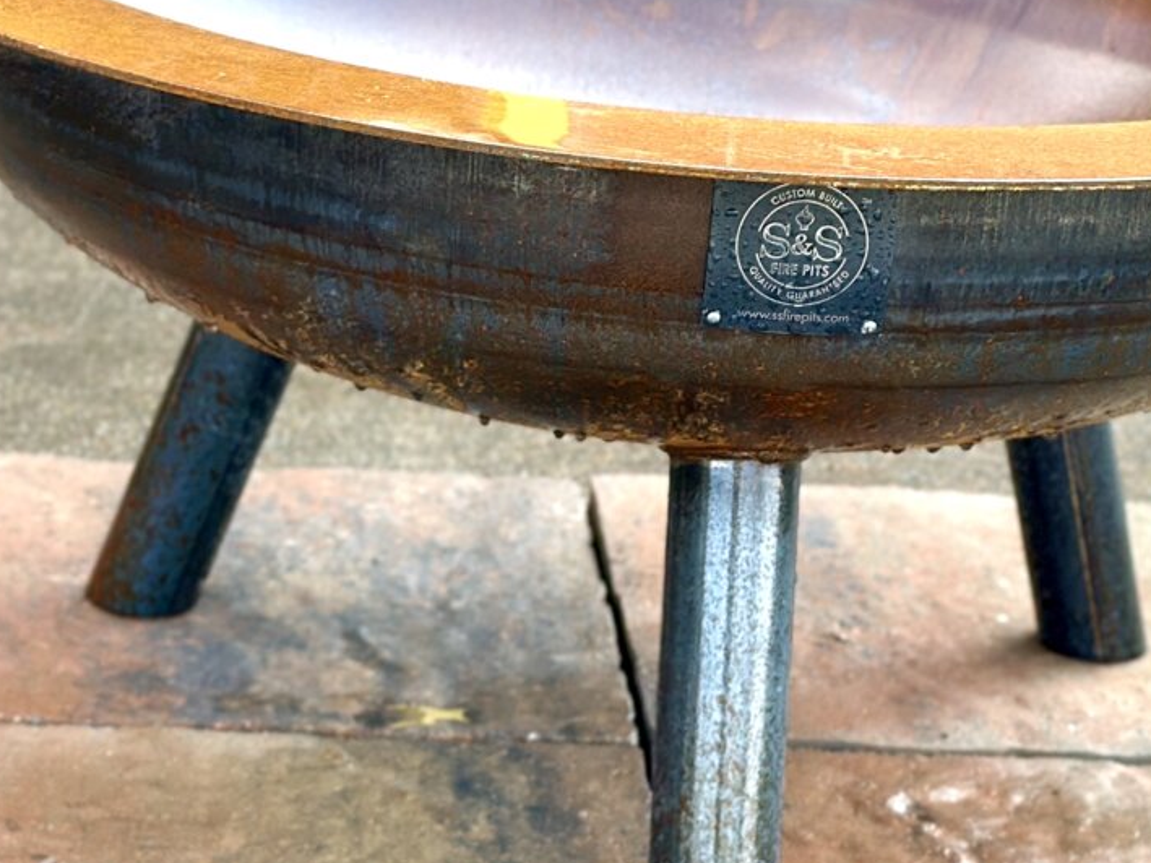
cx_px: 732
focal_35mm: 104
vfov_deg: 14.2
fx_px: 3459
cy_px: 419
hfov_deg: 18.9
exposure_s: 1/270
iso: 80
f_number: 1.78
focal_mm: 6.86
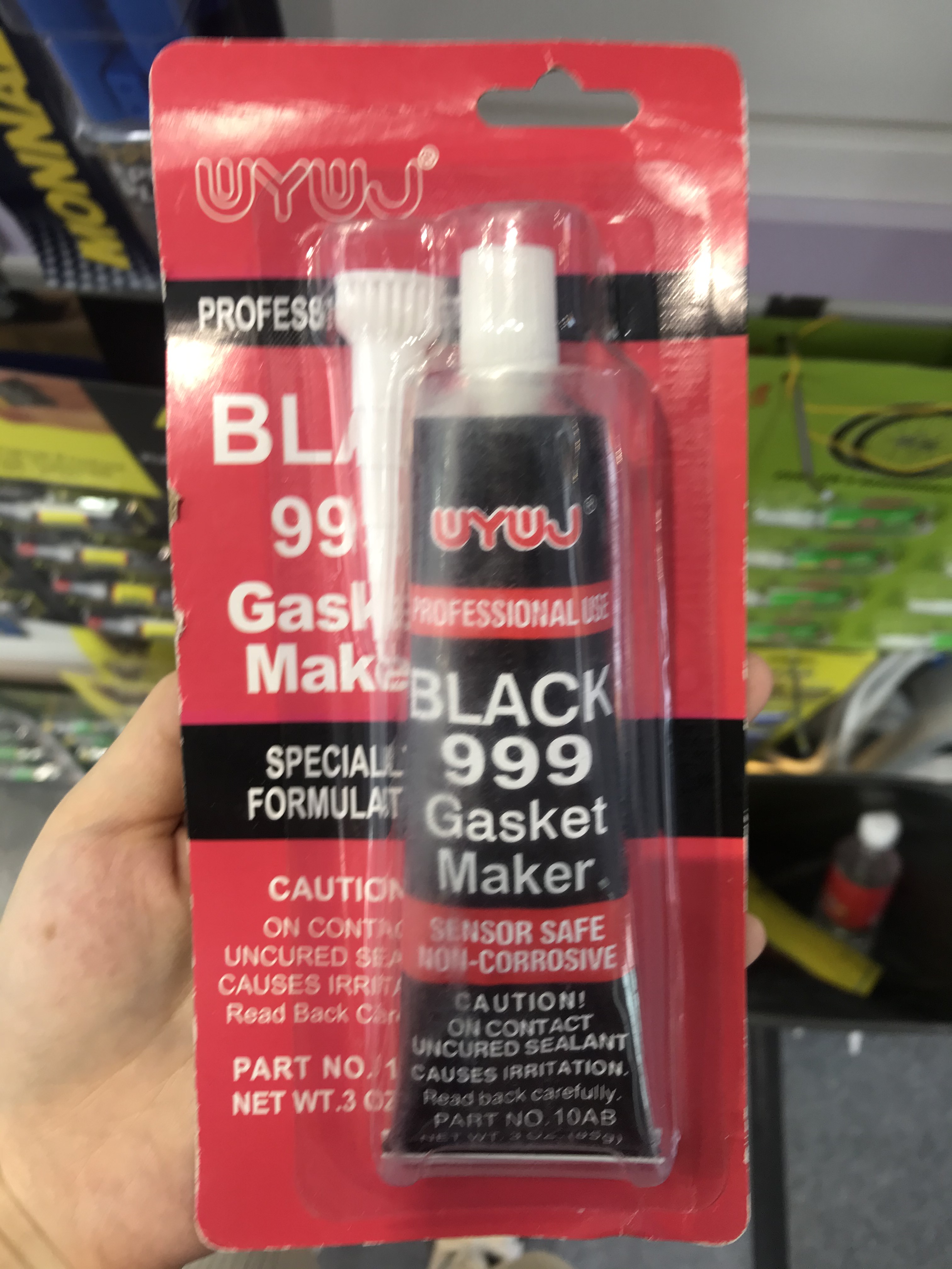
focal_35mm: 28
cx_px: 476
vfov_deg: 63.4
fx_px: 1027
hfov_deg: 49.7
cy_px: 634
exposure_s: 1/50
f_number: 1.8
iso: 25
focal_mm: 3.99
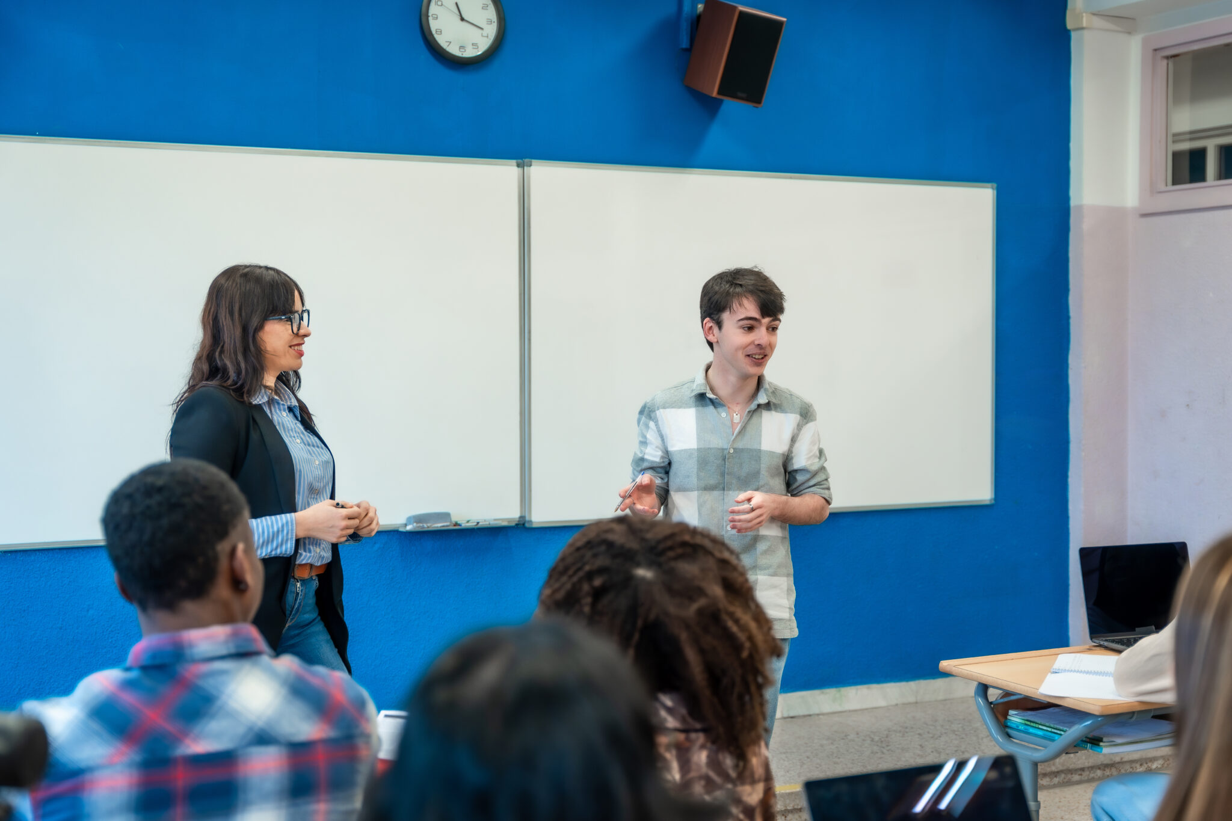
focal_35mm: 49
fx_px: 1680
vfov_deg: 27.5
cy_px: 410
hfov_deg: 40.3
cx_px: 616
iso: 1000
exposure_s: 1/250
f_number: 2.8
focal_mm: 49.1
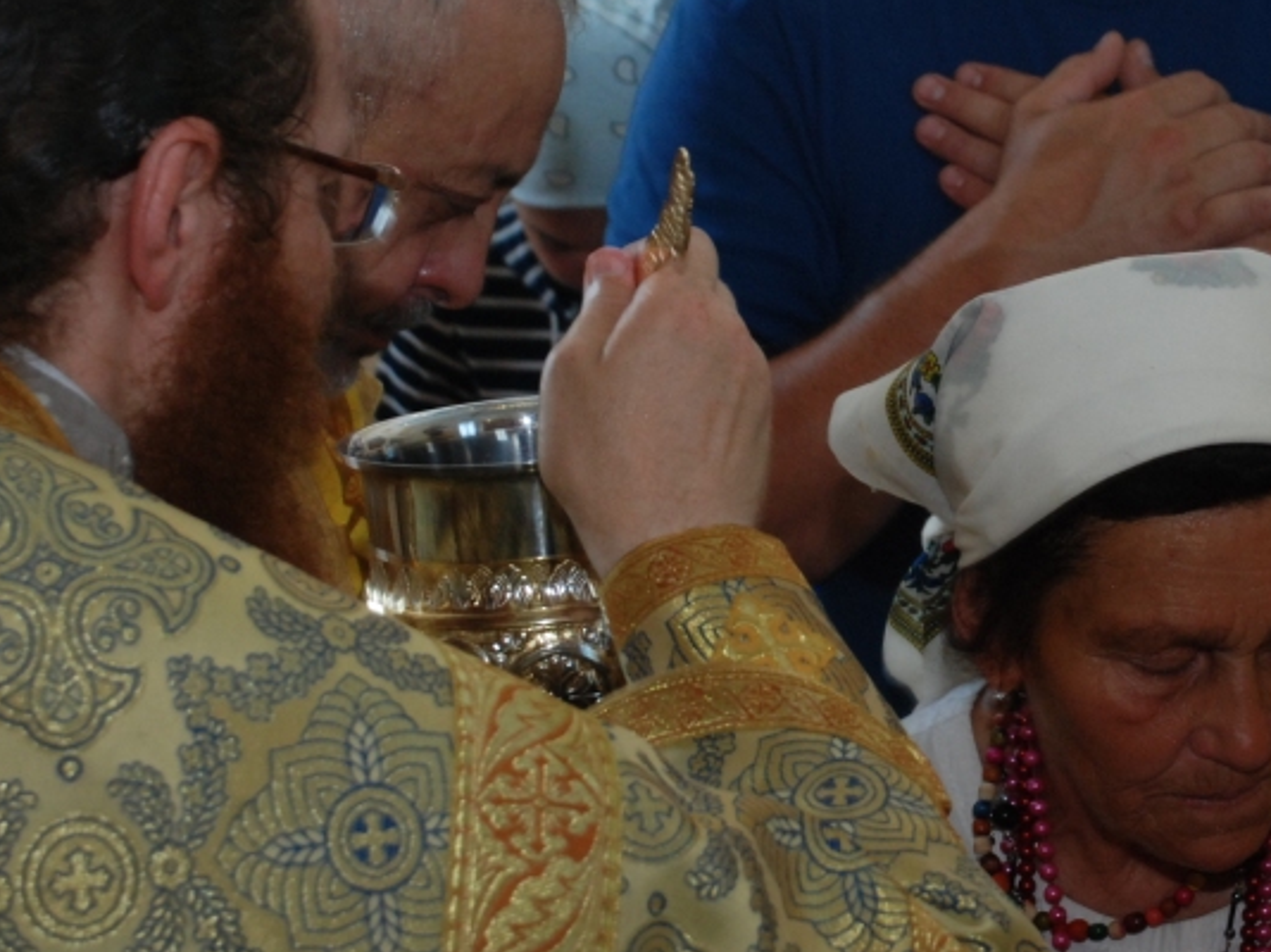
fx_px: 4881
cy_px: 320
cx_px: 1107
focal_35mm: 133
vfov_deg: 11.1
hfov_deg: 14.7
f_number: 6.3
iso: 500
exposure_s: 1/60
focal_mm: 48
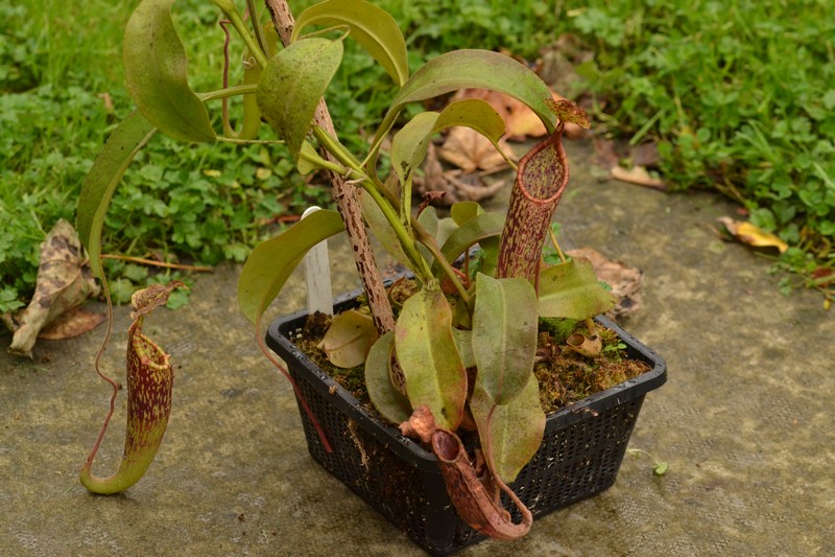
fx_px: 3652
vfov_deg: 8.7
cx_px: 418
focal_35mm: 158
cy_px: 278
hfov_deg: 13.0
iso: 800
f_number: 6.3
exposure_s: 1/250
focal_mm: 105
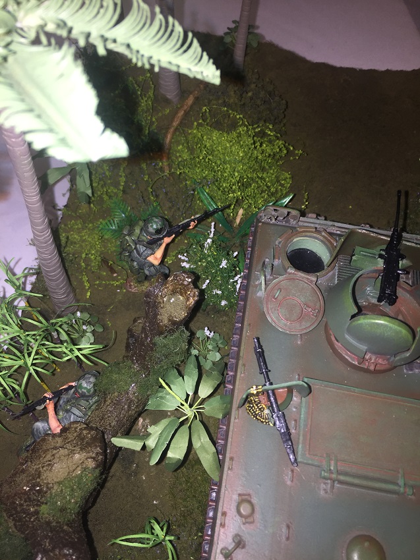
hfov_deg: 48.2
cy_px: 280
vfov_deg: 61.7
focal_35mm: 29
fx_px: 469
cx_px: 210
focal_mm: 4.15
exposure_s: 1/62
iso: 32
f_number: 2.2
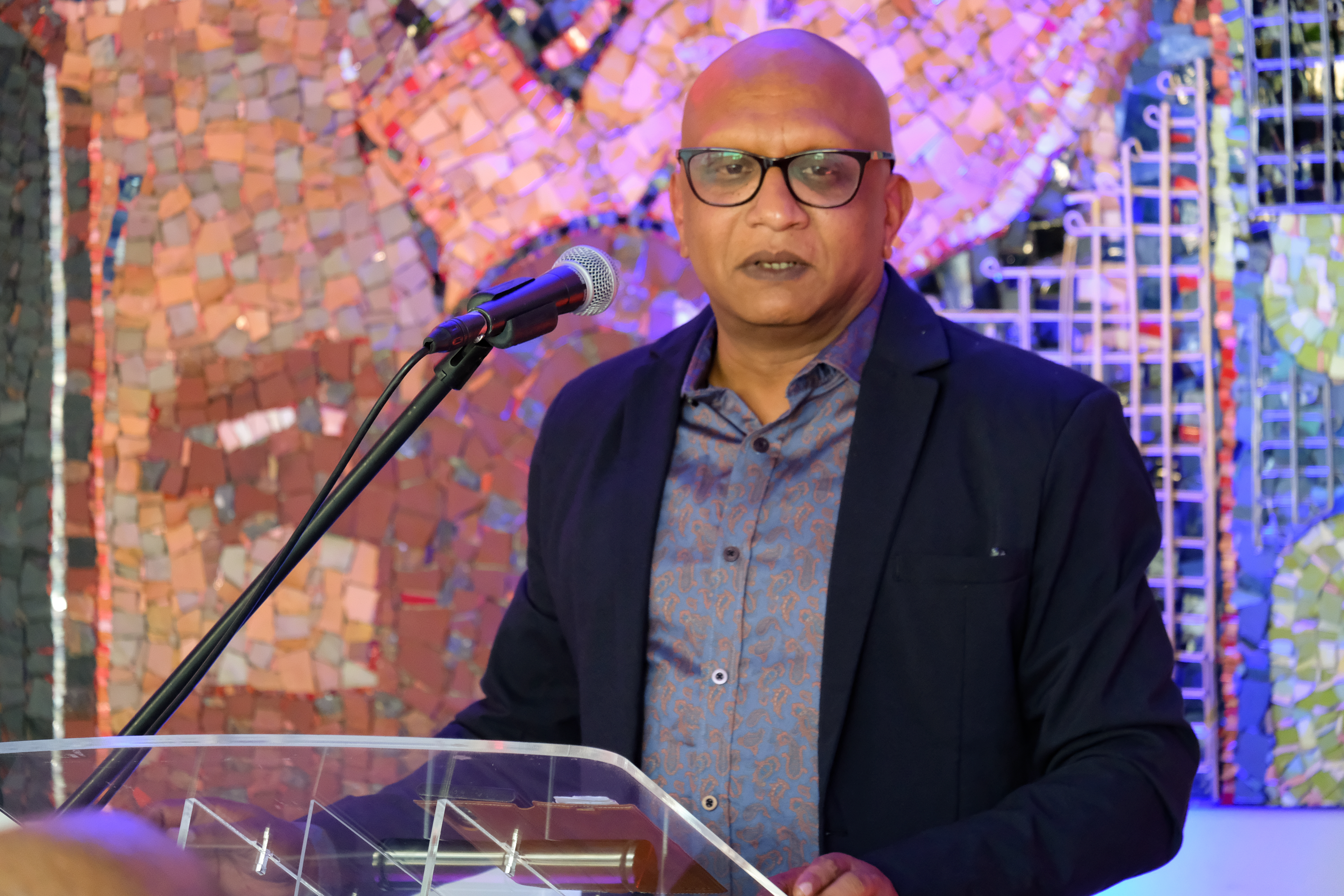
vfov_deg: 5.6
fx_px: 9183
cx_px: 672
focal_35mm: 246
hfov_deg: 8.4
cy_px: 448
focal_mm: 164
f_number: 5
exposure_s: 1/100
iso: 3200
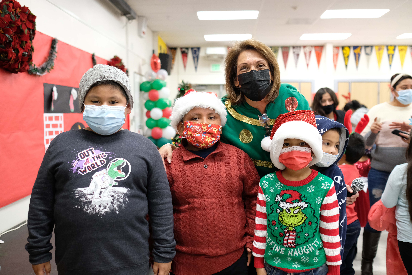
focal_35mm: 35
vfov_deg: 37.9
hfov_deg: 54.4
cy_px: 138
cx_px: 206
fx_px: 401
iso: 1600
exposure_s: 1/250
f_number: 2
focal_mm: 23
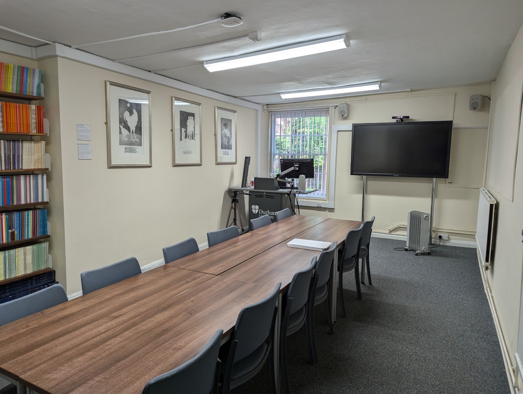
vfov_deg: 56.9
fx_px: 363
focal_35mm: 24
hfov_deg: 71.5
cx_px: 262
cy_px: 197
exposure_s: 1/54.1
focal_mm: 6.81
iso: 53
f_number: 1.85
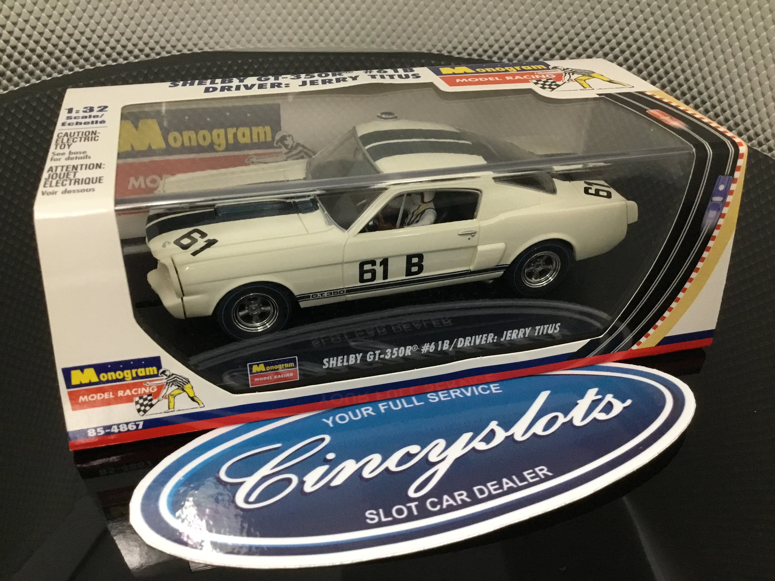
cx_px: 388
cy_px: 290
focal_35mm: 31
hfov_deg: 58.4
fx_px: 694
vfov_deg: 45.4
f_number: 2.4
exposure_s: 1/30
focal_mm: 3.3
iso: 200
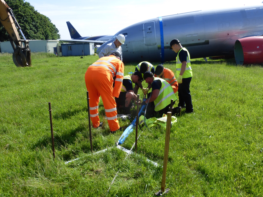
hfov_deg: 58.4
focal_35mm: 31
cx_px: 132
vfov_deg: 45.4
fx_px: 236
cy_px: 98
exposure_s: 1/640
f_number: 4
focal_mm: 5.4
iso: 100
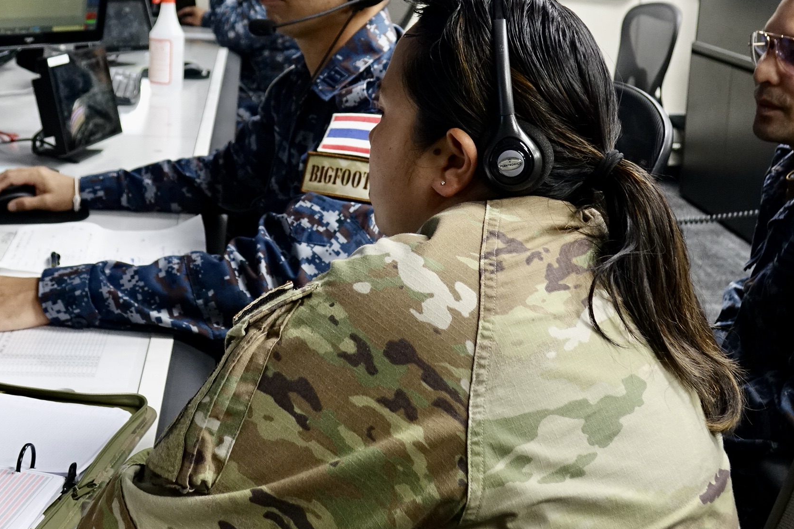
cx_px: 377
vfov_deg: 23.8
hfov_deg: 35.6
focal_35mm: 56
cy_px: 102
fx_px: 1235
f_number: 2.8
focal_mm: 12.3
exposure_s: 1/25
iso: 800
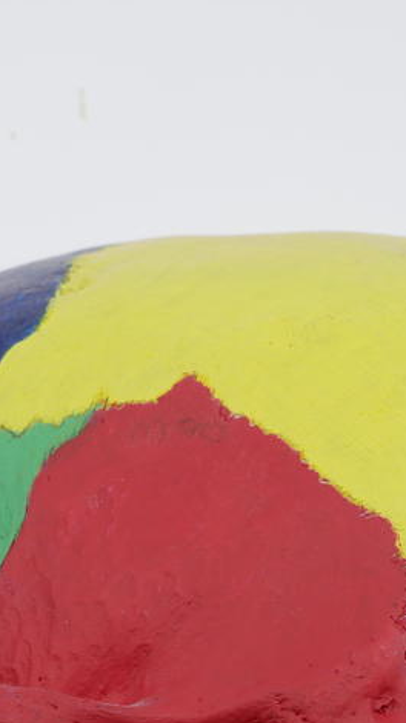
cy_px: 685
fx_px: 2452
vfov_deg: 16.5
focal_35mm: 128
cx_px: 60
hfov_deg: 9.4
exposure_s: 1/125
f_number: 6.3
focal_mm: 23
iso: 200
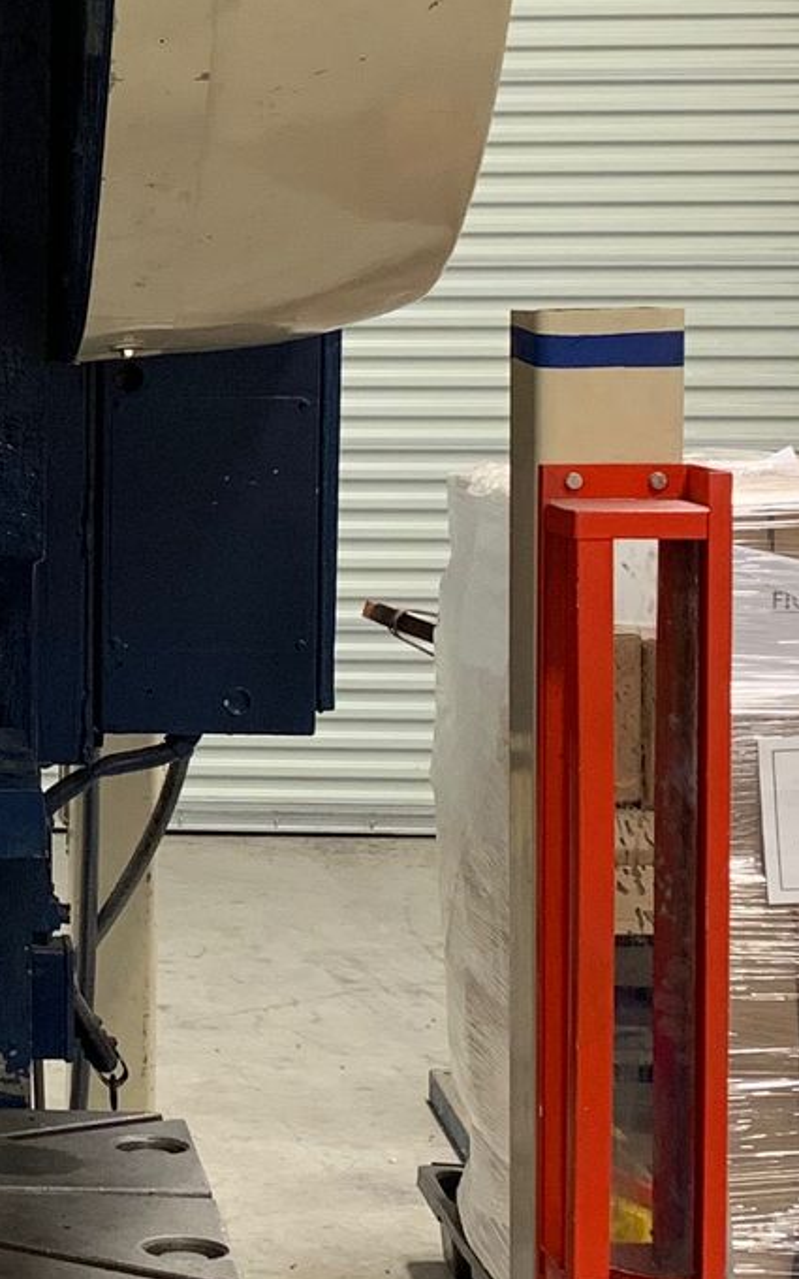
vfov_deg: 21.2
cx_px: -408
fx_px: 3414
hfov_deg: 12.7
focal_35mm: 98
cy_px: 521
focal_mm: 4.25
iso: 100
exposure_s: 1/78
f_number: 1.8
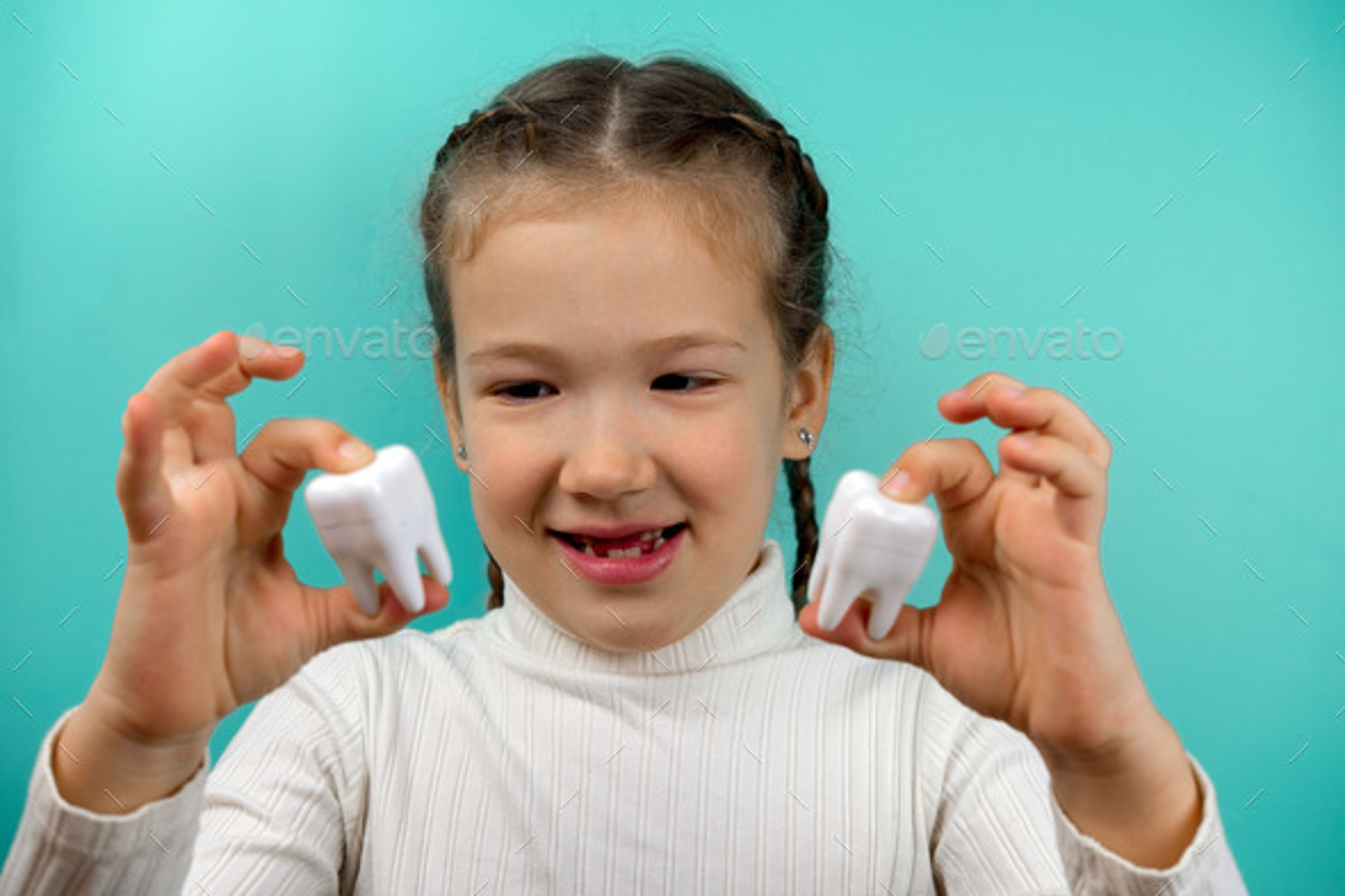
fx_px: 1979
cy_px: 448
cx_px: 672
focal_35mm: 53
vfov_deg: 25.5
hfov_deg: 37.5
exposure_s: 1/250
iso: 320
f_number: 4
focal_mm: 35
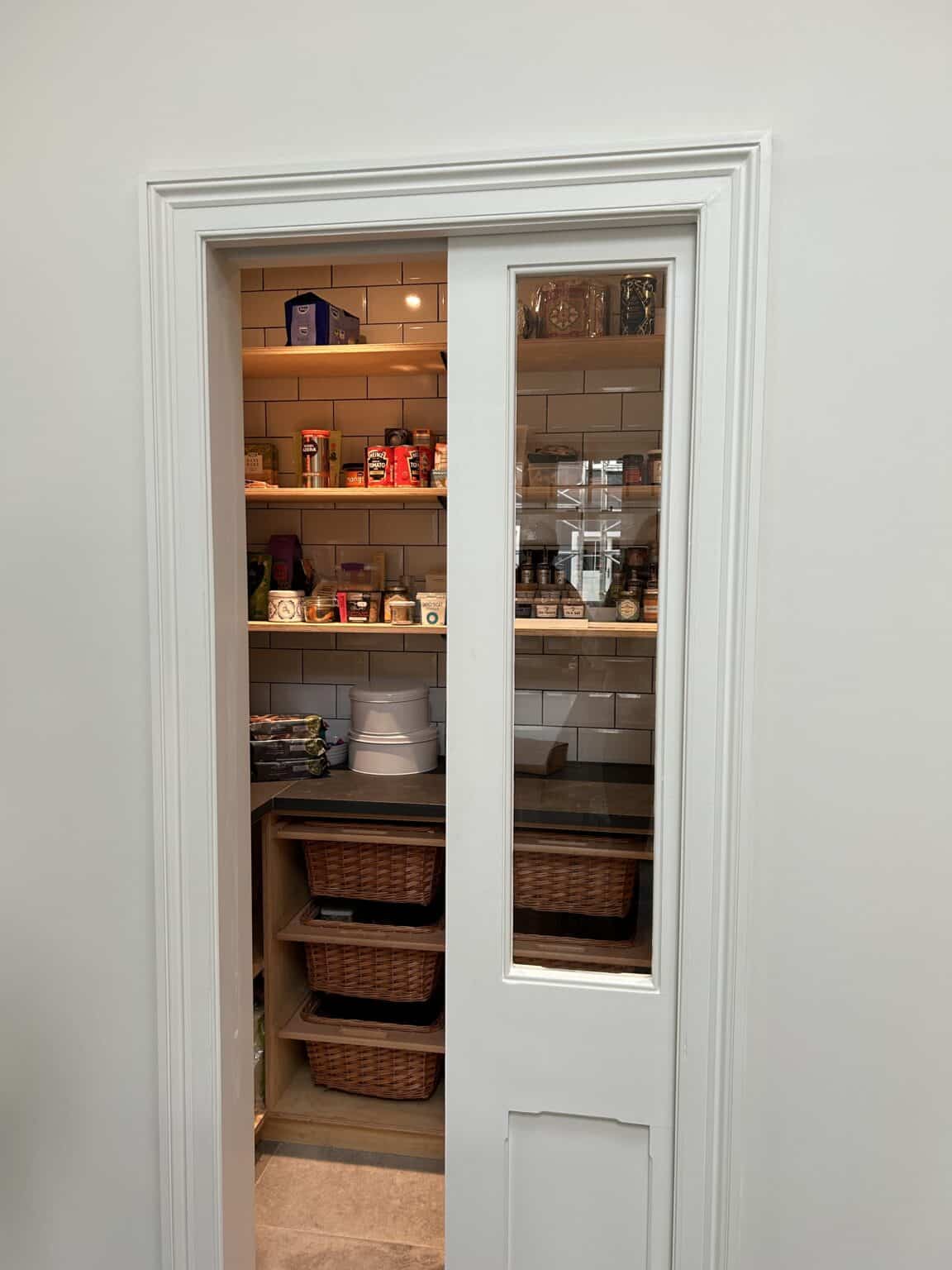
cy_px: 635
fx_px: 953
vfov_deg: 67.3
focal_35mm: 26
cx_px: 476
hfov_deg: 53.1
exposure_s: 1/121
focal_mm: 5.7
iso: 125
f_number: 1.5
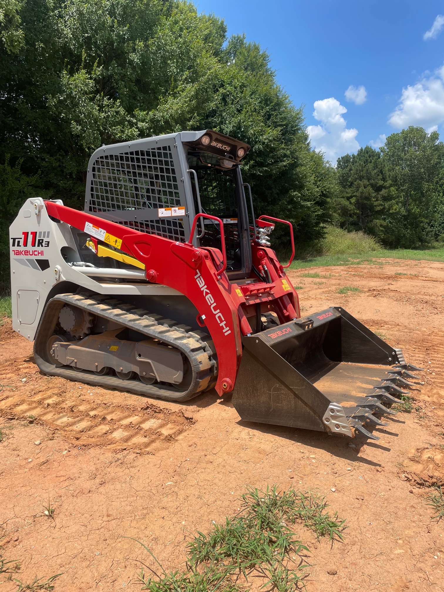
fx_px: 445
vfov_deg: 67.3
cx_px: 222
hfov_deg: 53.1
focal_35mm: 26
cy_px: 296
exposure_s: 1/2882
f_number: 1.6
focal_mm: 4.2
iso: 32
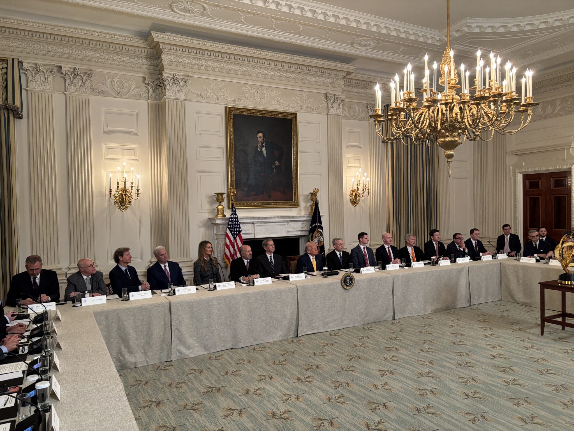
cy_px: 216
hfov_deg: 67.3
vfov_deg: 53.1
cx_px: 287
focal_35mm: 26
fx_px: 431
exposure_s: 1/60
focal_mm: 5.96
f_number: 1.6
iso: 200
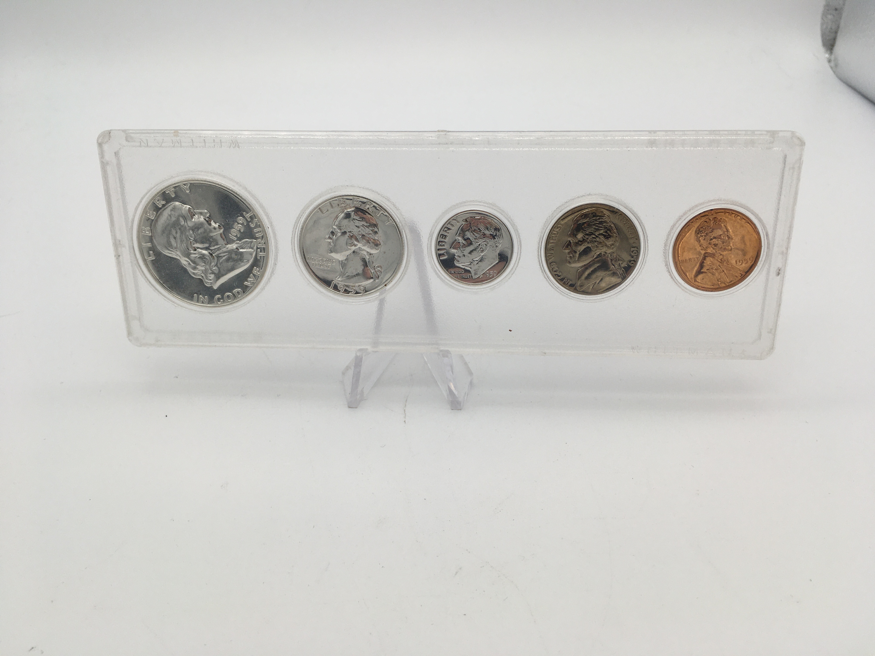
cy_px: 328
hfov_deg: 61.7
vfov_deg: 48.2
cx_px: 438
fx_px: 733
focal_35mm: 29
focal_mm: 4.15
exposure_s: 1/927
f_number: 2.2
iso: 25
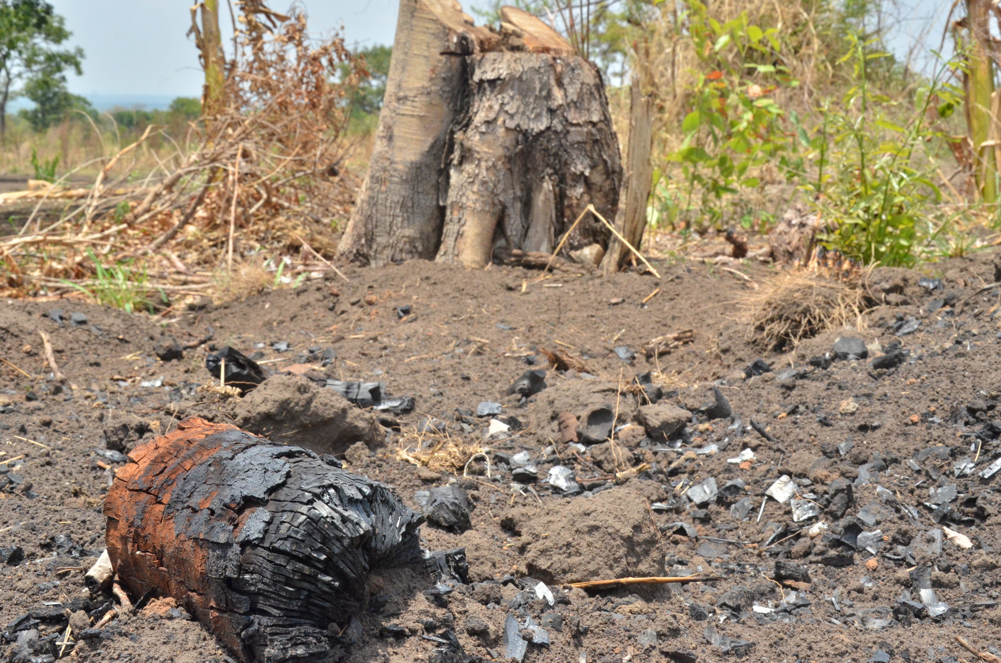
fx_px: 1415
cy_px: 332
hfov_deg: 39.0
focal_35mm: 51
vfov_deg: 26.4
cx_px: 500
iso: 800
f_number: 13
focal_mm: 34
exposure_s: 1/500
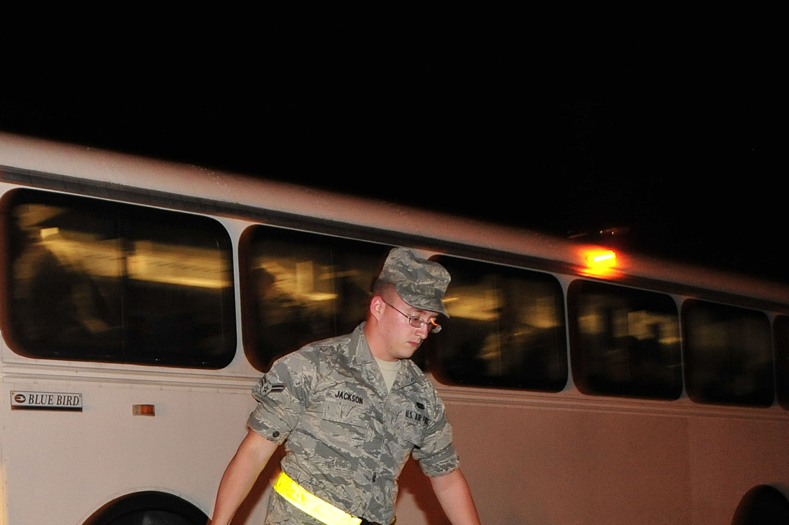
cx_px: 233
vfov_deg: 26.2
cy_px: 508
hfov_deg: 39.6
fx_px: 1073
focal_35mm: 49
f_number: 2.8
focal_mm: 24
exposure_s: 1/13
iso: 2000
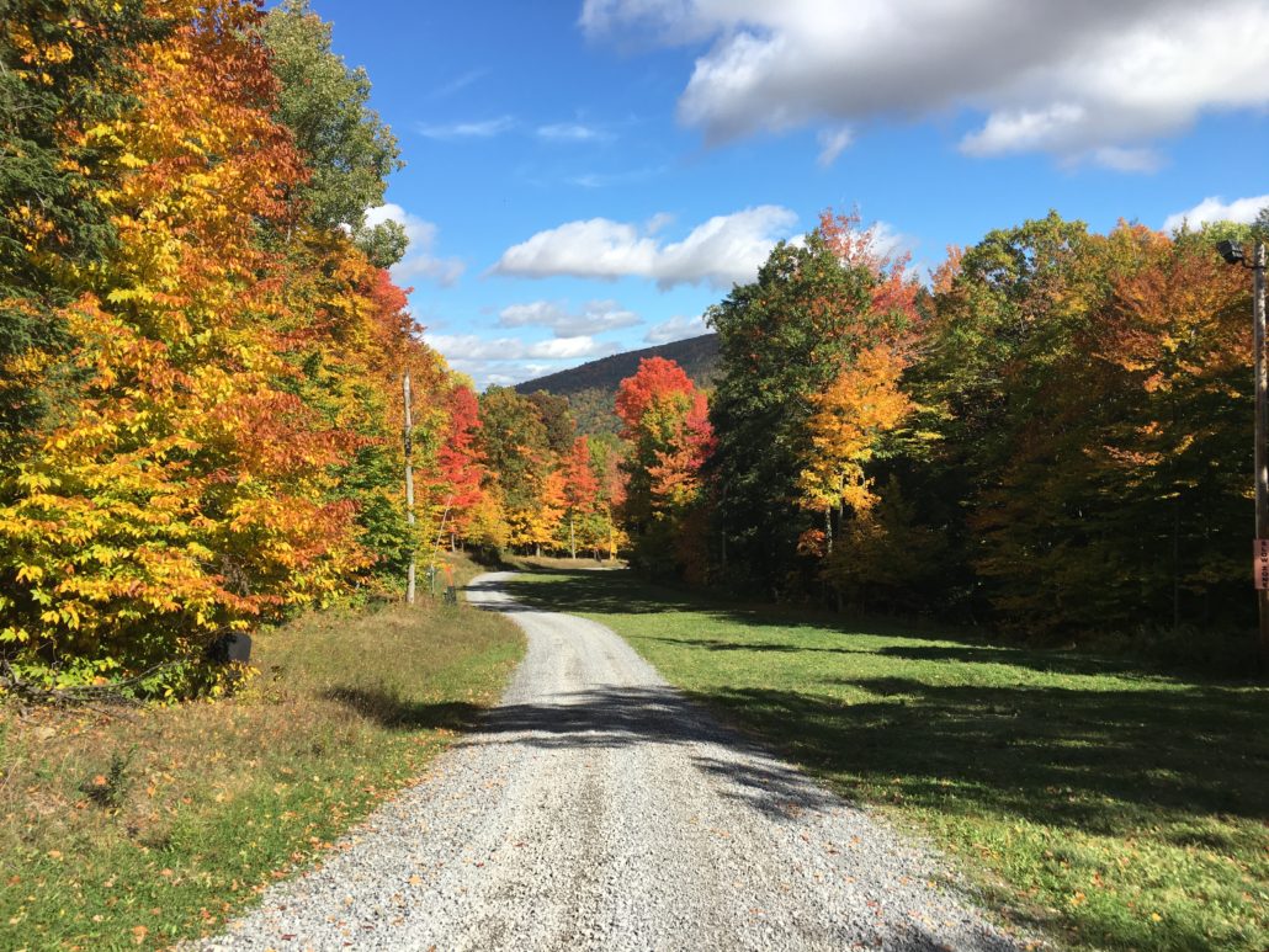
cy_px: 476
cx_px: 634
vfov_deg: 48.2
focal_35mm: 29
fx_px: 1063
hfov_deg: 61.6
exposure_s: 1/1054
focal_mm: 4.15
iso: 25
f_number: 2.2
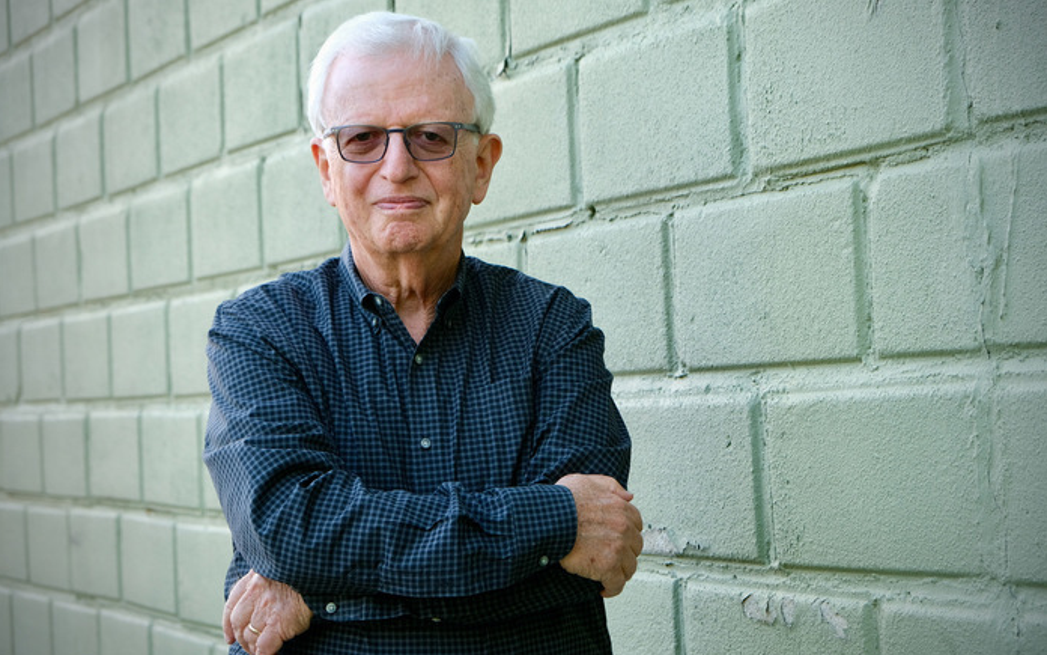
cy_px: 315
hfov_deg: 24.4
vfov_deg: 15.4
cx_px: 524
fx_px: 2425
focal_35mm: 85
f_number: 5
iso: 640
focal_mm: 55
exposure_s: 1/125
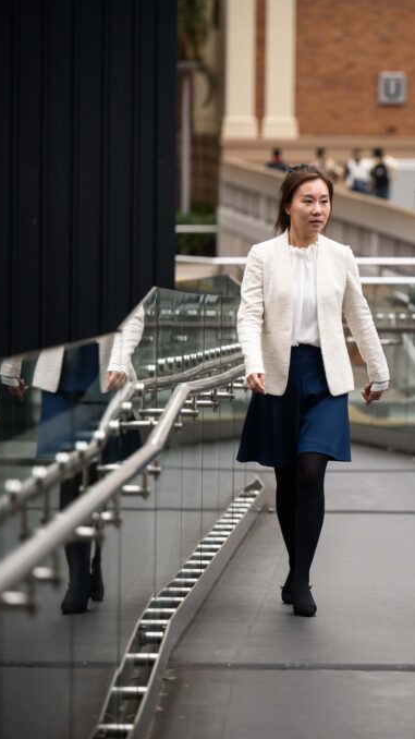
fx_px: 3563
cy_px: 370
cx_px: 439
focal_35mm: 182
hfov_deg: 6.6
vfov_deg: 11.8
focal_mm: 115
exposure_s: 1/800
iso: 110
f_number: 2.8
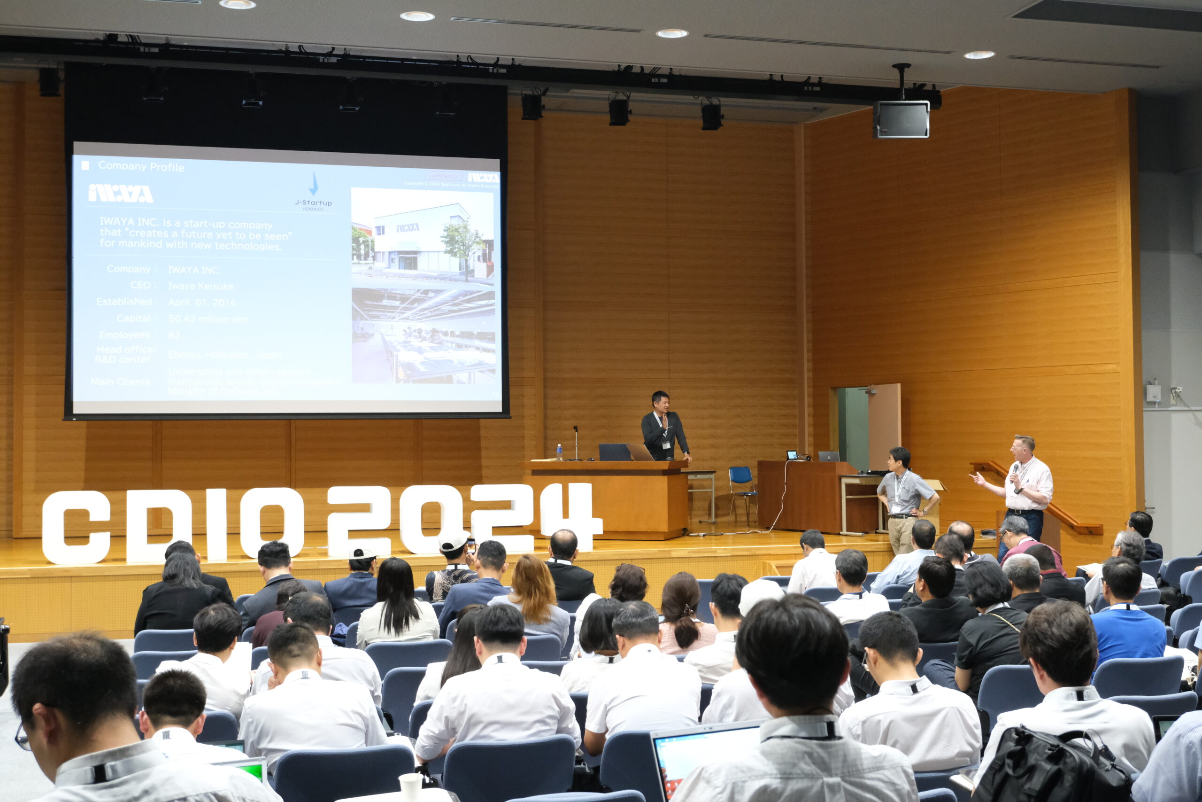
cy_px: 401
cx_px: 601
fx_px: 1469
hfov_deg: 44.5
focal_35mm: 44
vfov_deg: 30.5
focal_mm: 29.6
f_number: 4.5
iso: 5000
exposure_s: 1/100
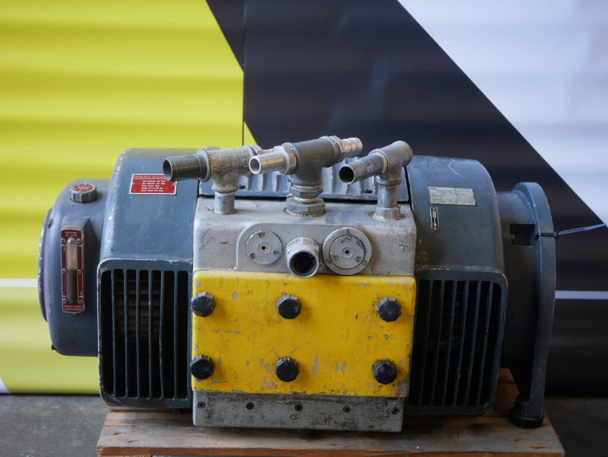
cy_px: 228
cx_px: 304
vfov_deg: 24.4
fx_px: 1054
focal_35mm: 60
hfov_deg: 32.2
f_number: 2.8
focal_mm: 30
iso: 500
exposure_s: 1/60
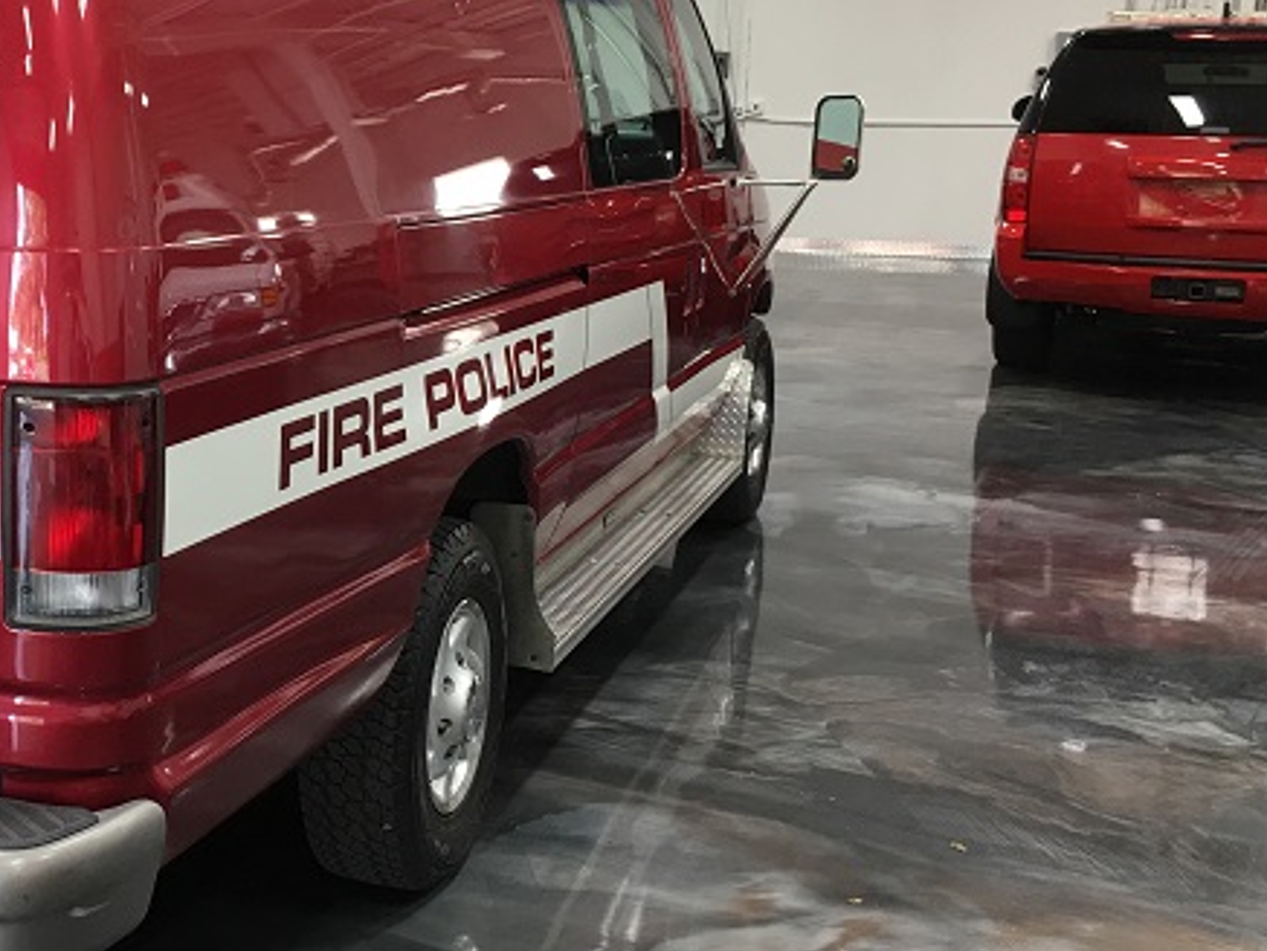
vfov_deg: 28.0
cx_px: 217
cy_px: 412
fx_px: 1904
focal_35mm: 52
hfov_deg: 35.4
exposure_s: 1/15
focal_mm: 4.15
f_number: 2.2
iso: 25
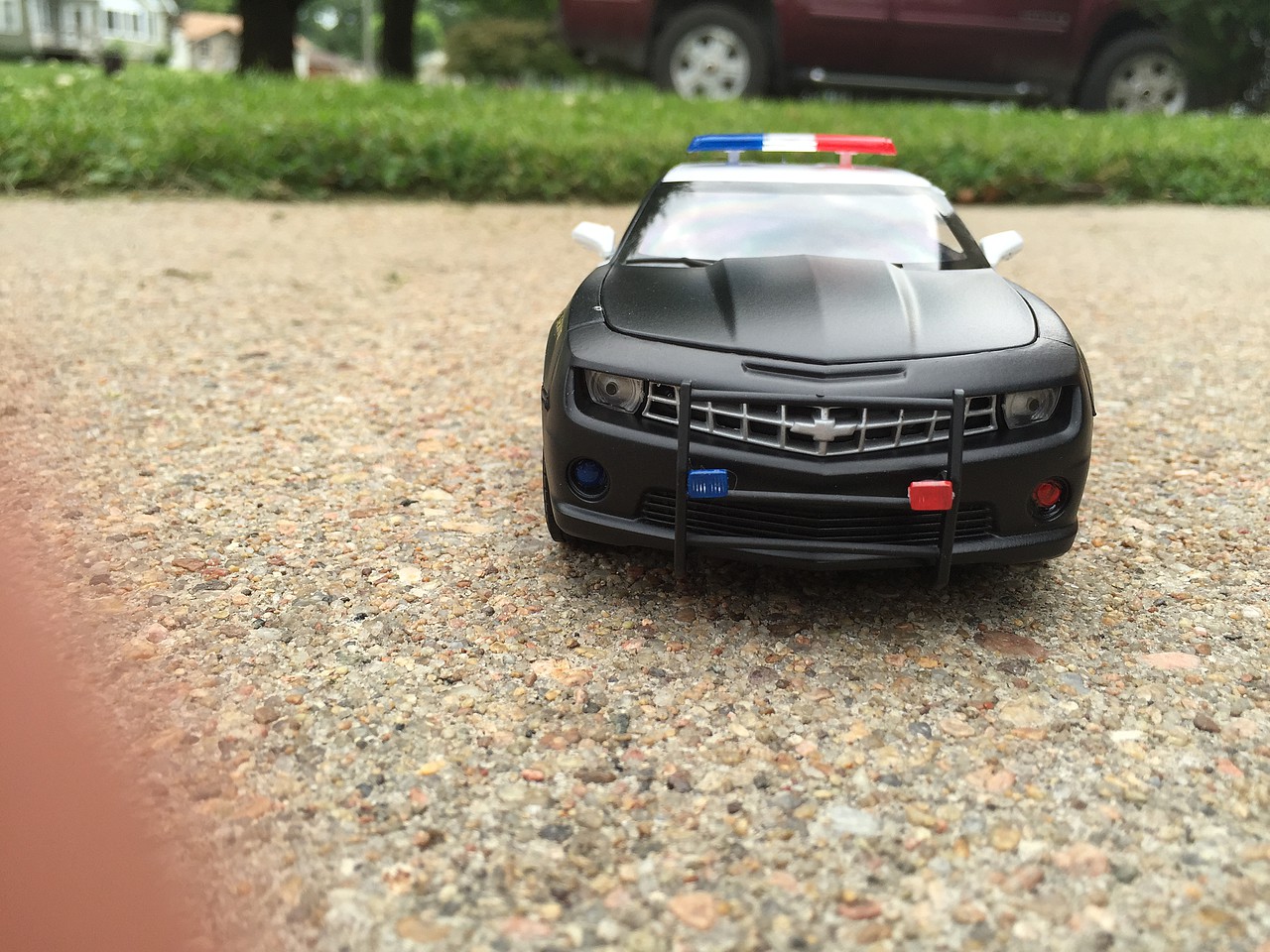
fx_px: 1064
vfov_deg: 48.2
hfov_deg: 61.7
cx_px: 635
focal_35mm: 29
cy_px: 476
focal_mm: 4.15
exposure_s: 1/321
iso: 32
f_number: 2.2
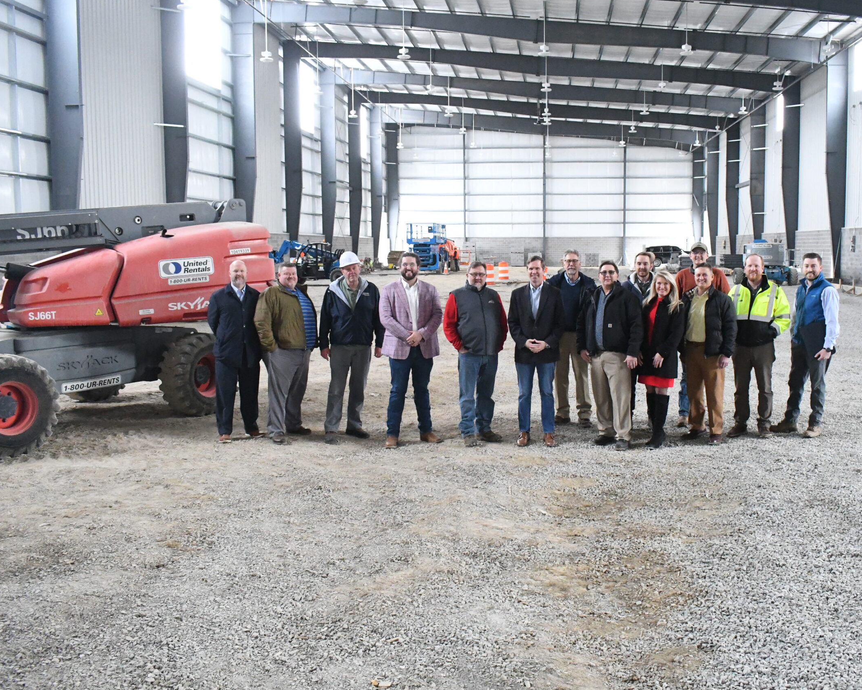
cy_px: 344
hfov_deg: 52.5
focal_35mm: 34
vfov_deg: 43.4
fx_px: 867
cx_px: 512
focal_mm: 20
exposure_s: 1/250
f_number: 6.3
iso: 10000
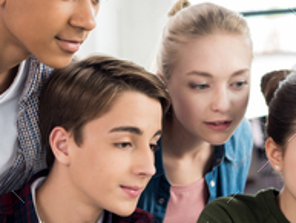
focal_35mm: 103
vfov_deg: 14.4
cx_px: 118
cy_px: 146
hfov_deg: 19.0
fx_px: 881
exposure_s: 1/60
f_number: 2.8
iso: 100
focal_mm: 35
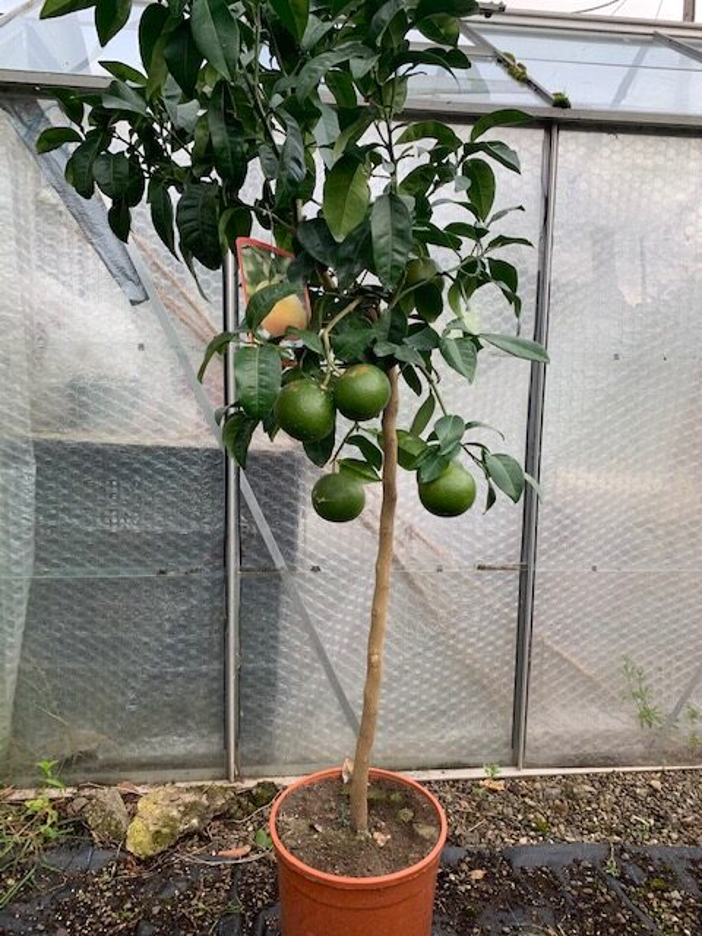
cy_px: 468
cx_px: 351
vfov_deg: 67.3
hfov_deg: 53.1
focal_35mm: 26
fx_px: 703
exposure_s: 1/125
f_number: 1.8
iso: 25
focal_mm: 4.25
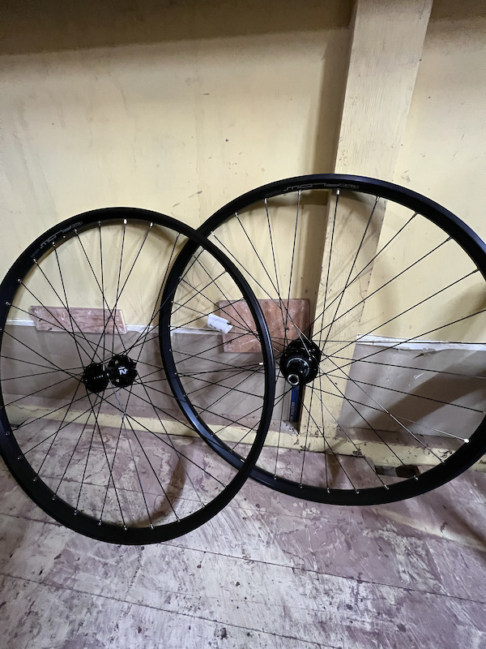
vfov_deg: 106.2
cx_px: 243
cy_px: 324
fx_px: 243
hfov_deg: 89.9
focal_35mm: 13
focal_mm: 1.57
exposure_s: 1/60
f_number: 1.8
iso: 800
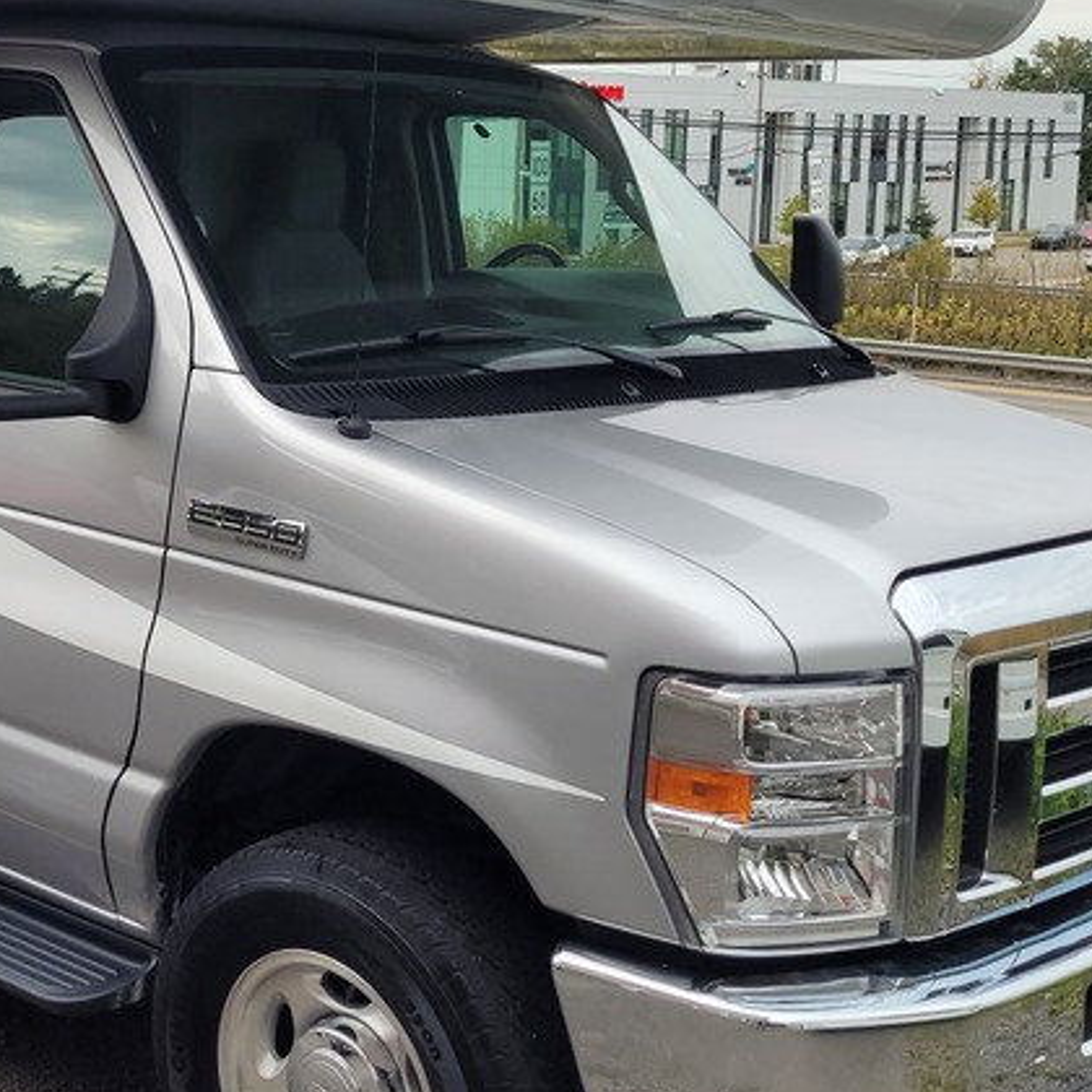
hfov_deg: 29.5
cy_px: 354
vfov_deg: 30.3
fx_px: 1999
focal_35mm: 56
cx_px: 153
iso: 40
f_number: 1.8
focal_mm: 5.4
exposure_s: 1/756
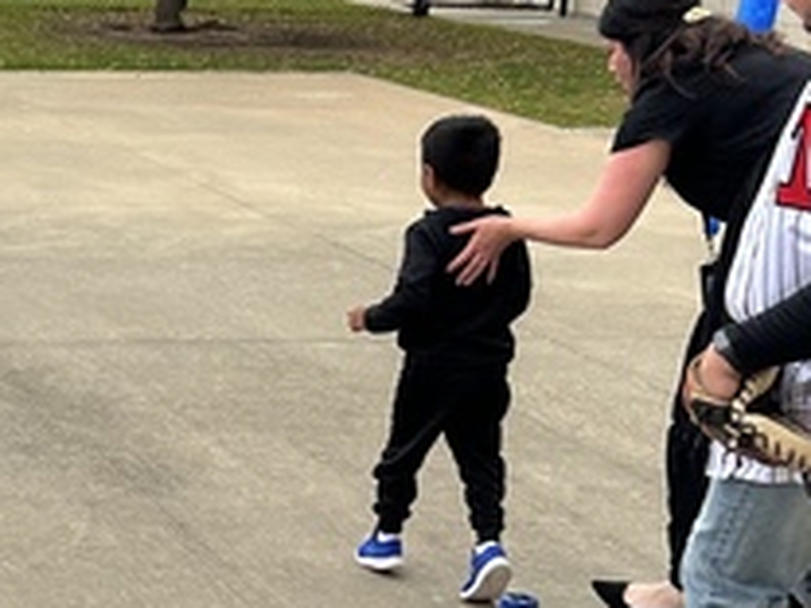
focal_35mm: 100
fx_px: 2343
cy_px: 366
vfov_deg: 14.8
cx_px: -125
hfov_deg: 18.7
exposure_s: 1/840
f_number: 1.5
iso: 50
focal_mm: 5.7
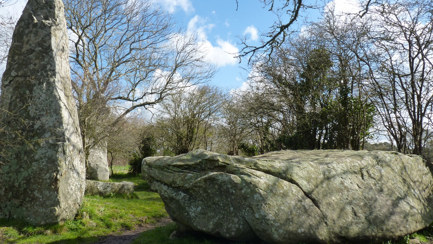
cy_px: 124
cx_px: 220
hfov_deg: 64.3
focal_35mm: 30
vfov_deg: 38.9
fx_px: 344
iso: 125
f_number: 5
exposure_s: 1/250
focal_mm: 4.8
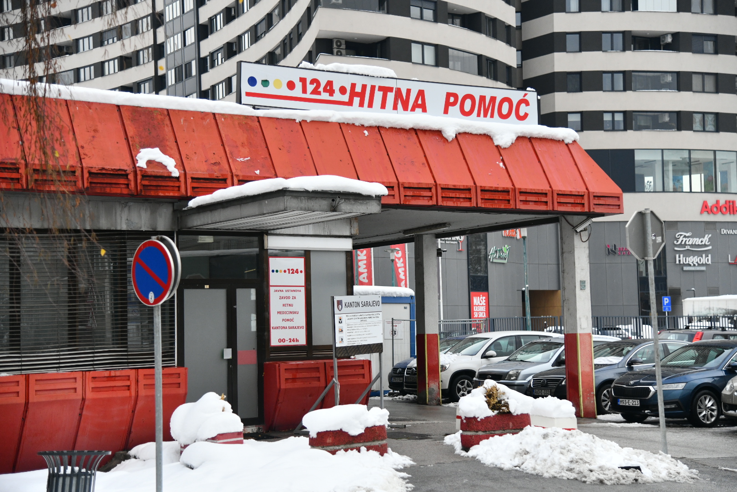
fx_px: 1331
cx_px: 368
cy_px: 246
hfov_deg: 31.0
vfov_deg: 20.9
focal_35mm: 65
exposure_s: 1/5000
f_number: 4
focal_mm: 65
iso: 1600
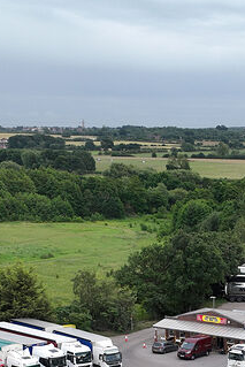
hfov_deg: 16.6
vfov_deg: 23.8
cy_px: 403
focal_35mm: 80
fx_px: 816
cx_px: 259
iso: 100
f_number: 2.8
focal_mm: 12.29
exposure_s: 1/100
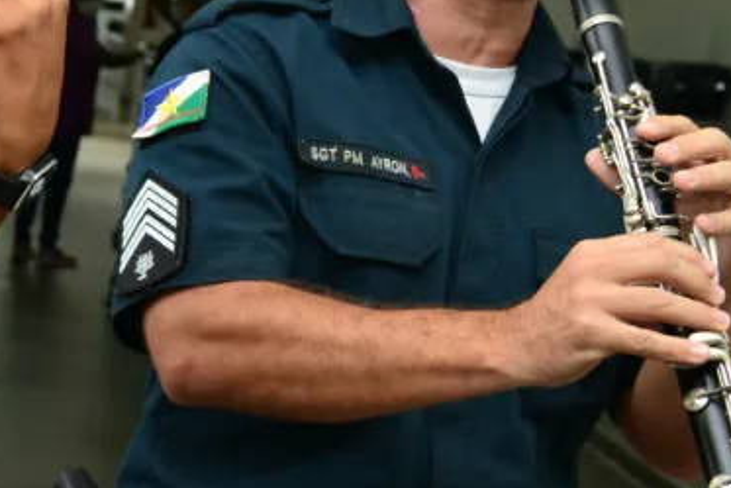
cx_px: -608
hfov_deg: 12.9
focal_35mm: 144
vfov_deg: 9.5
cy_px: 356
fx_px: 2925
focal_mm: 35
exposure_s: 1/125
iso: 800
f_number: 6.3
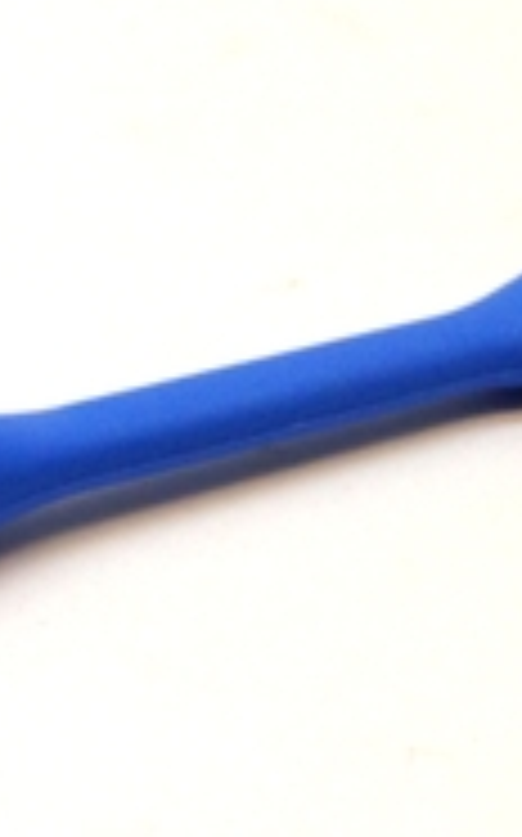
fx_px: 2576
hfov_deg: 11.3
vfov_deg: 18.2
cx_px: -144
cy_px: 698
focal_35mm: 113
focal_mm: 4.12
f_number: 2.4
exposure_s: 1/40
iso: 50
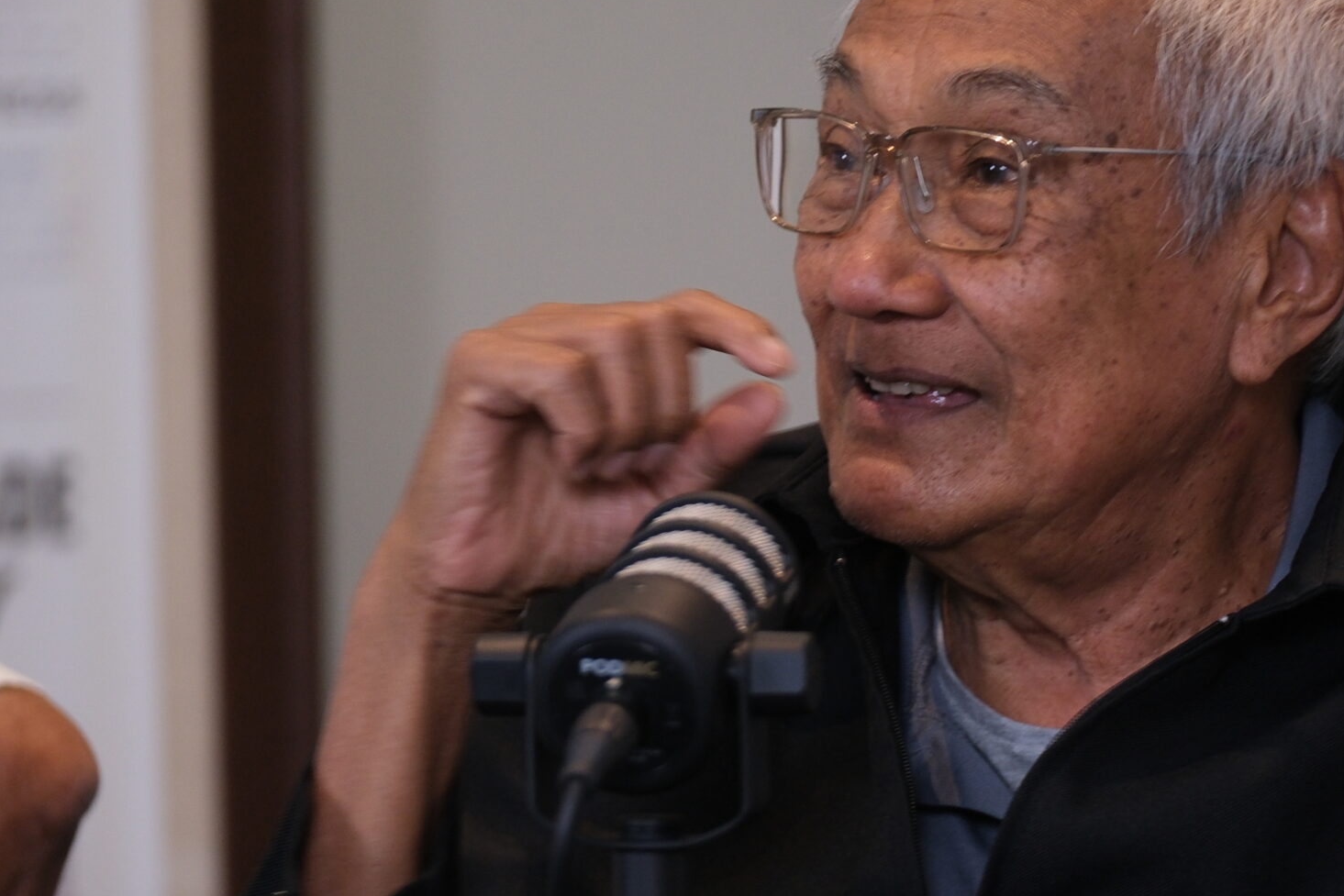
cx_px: 1012
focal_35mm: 367
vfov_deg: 3.7
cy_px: 484
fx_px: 13702
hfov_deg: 5.6
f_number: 2.8
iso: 800
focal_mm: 140
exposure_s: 1/100
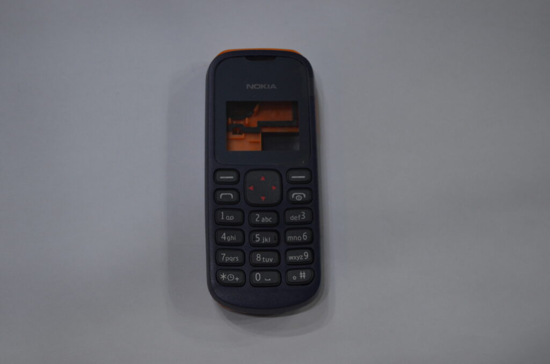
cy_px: 182
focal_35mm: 57
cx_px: 275
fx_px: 869
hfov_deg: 35.1
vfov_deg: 23.7
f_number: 5
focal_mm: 38
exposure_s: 1/60
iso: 800
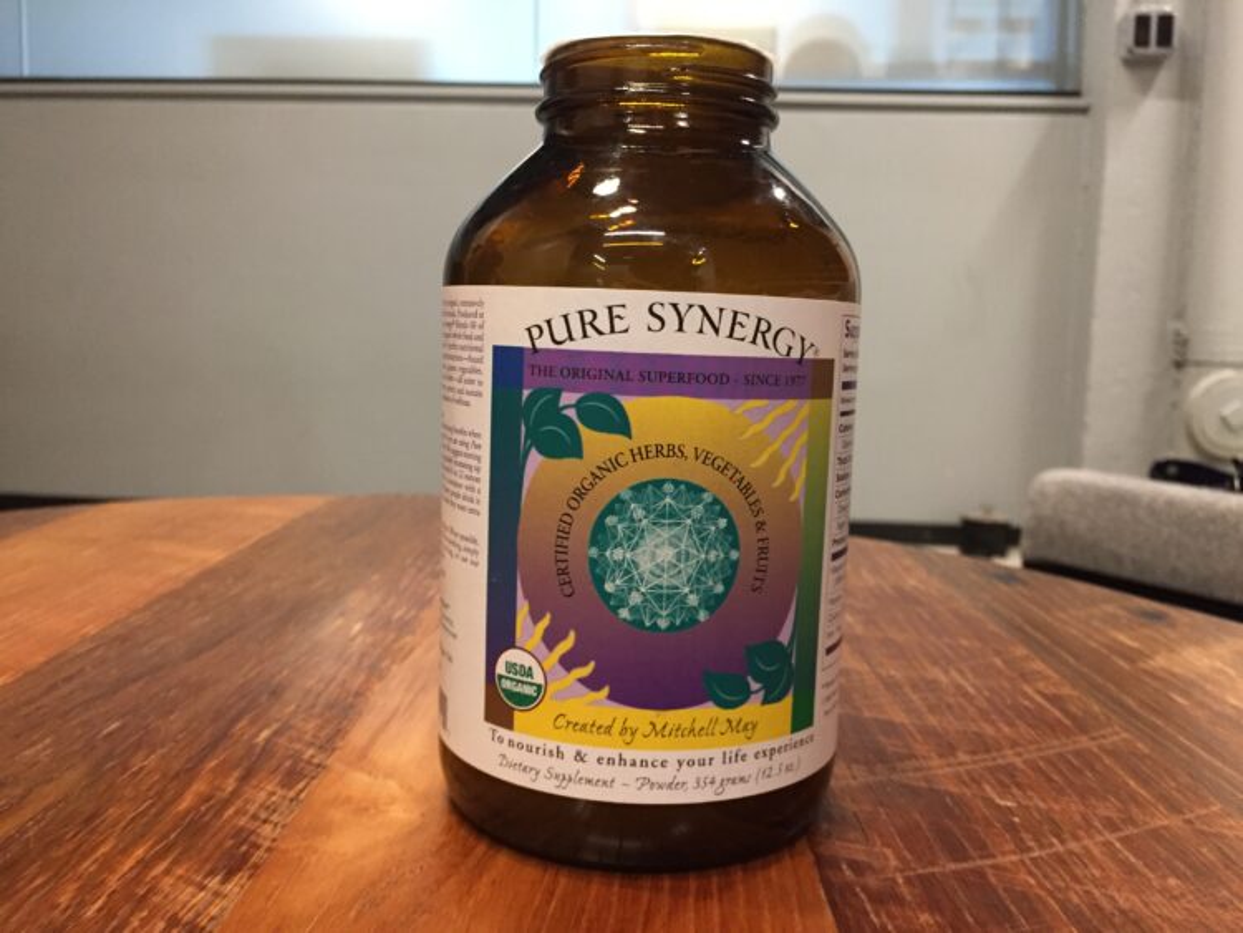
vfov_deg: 48.3
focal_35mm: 29
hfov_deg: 61.6
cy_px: 466
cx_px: 622
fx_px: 1042
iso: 250
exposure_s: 1/20
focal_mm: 4.15
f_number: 2.2
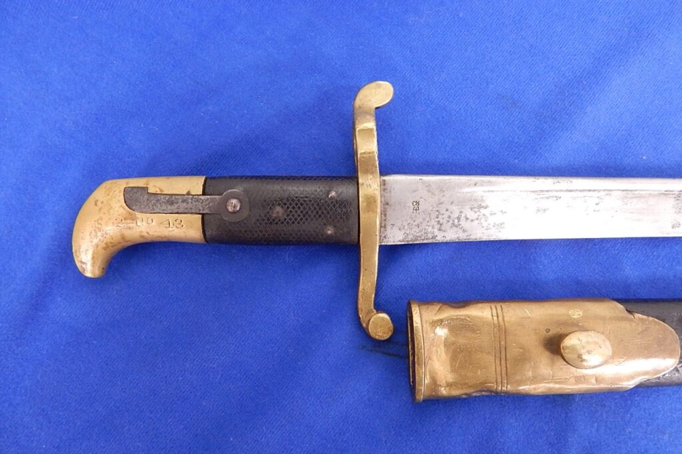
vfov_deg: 55.1
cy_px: 217
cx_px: 341
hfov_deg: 76.1
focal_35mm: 23
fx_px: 436
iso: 400
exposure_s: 1/10
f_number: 3
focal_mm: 4
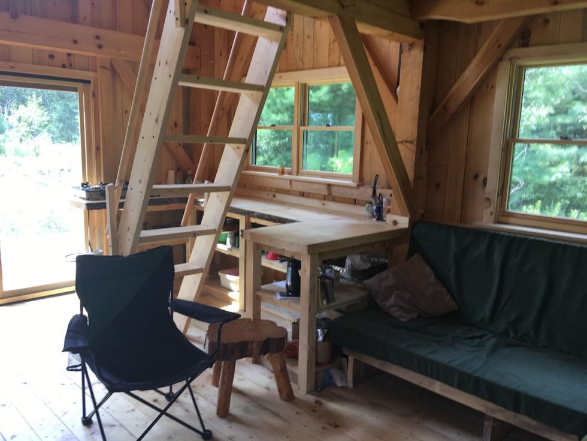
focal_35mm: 29
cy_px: 220
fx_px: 492
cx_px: 294
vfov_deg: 48.2
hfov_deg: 61.7
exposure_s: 1/40
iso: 25
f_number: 2.2
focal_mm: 4.15
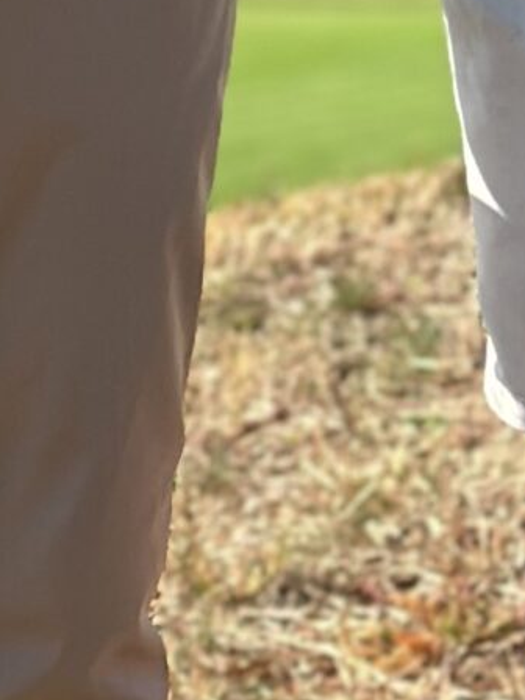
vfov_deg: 6.9
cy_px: -873
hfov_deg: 5.4
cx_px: 248
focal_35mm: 274
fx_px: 5541
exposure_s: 1/5882
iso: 100
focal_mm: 6.86
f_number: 1.78
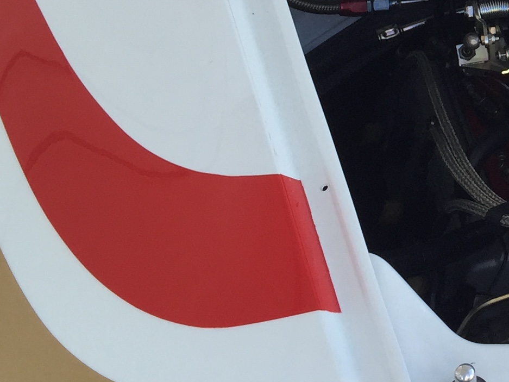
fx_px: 1485
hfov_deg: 17.0
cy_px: -51
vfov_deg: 14.3
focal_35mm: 101
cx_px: 826
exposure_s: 1/217
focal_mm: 4.15
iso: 32
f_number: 2.2
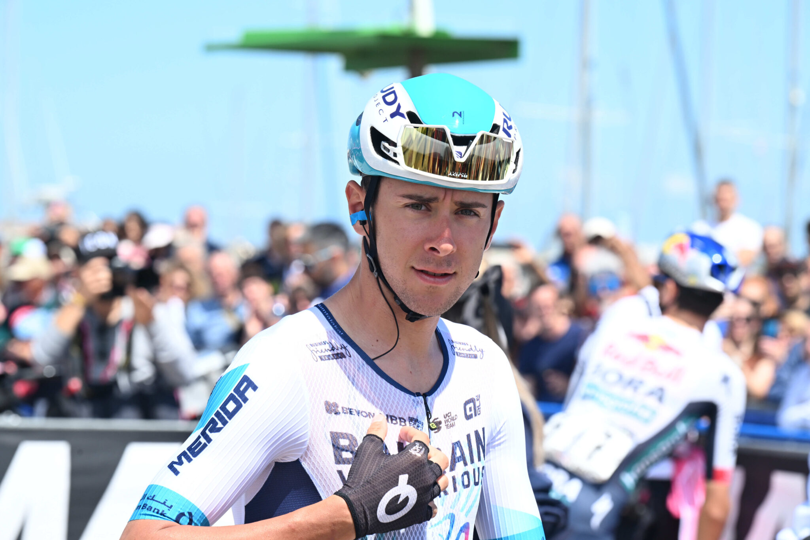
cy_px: 270
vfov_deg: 6.9
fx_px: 4499
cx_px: 405
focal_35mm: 200
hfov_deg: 10.3
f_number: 10
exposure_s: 1/500
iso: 400
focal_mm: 200
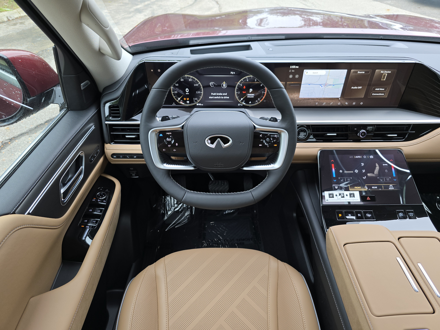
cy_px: 165
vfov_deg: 58.9
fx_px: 292
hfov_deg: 73.9
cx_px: 220
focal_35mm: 23
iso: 25
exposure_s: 1/54
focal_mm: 6.3
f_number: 1.7
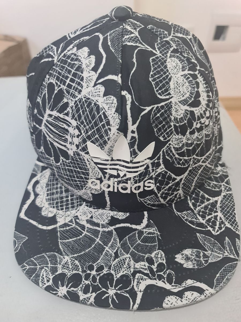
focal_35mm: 25
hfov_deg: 54.9
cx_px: 120
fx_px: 232
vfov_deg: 69.4
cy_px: 161
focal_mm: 7
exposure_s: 1/120
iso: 500
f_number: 1.8
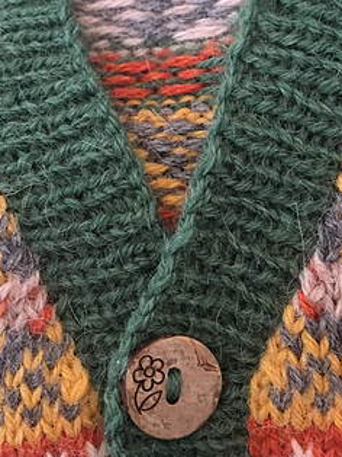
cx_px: 167
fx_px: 606
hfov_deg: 31.5
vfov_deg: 41.2
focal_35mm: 46
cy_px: 200
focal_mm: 4.15
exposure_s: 1/17
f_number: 2.2
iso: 250
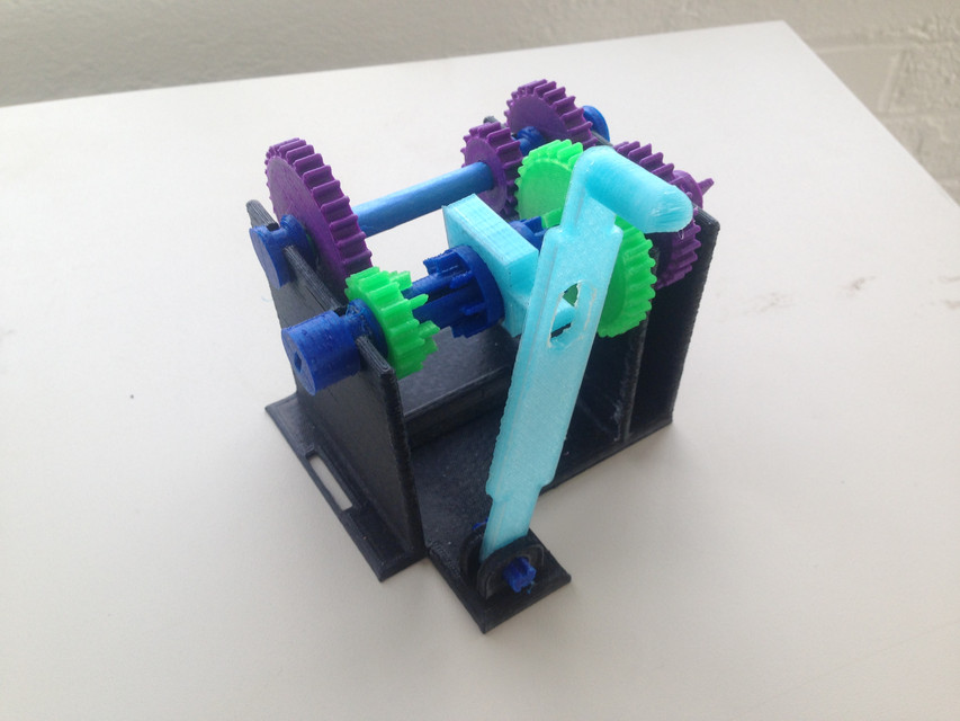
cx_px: 480
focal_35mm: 33
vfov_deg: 43.0
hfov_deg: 55.3
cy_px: 360
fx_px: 915
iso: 50
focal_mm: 4.12
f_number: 2.4
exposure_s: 1/131
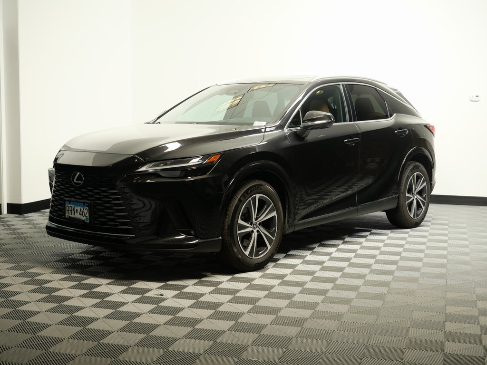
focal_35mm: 50
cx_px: 244
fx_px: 703
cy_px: 182
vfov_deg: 29.1
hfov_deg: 38.2
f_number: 4.5
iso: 250
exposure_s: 1/200
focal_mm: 25
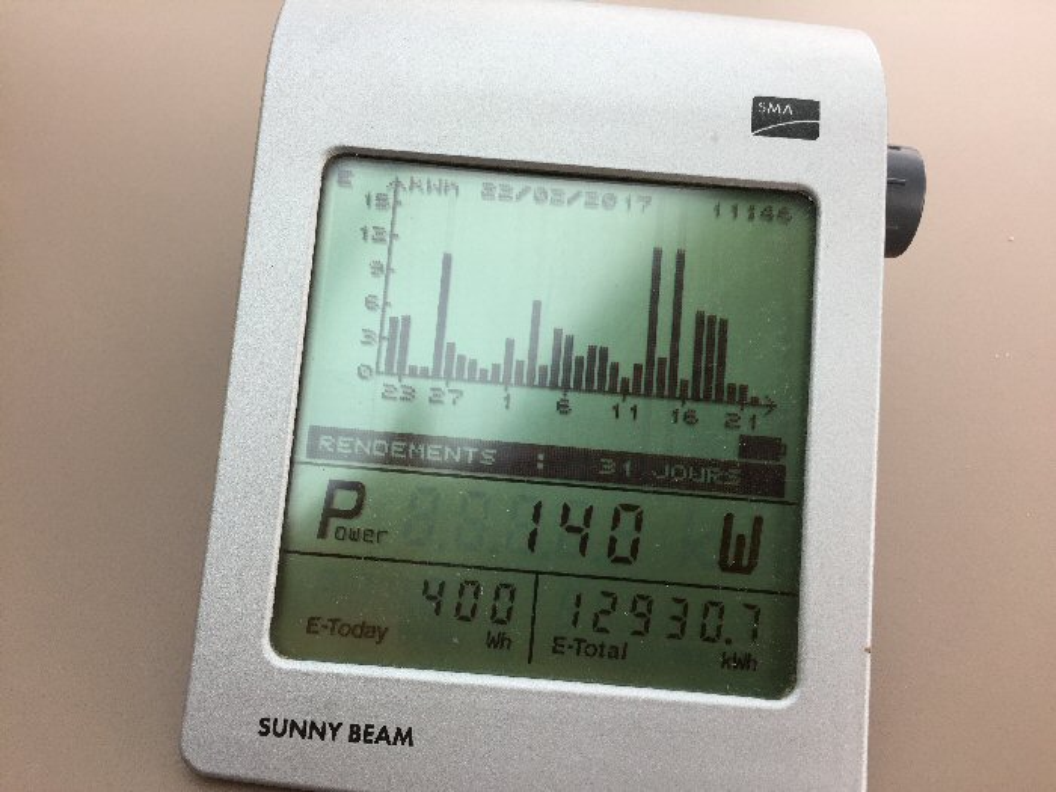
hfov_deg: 61.7
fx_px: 885
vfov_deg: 48.2
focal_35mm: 29
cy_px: 396
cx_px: 528
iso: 50
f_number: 2.2
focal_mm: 4.15
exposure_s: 1/100
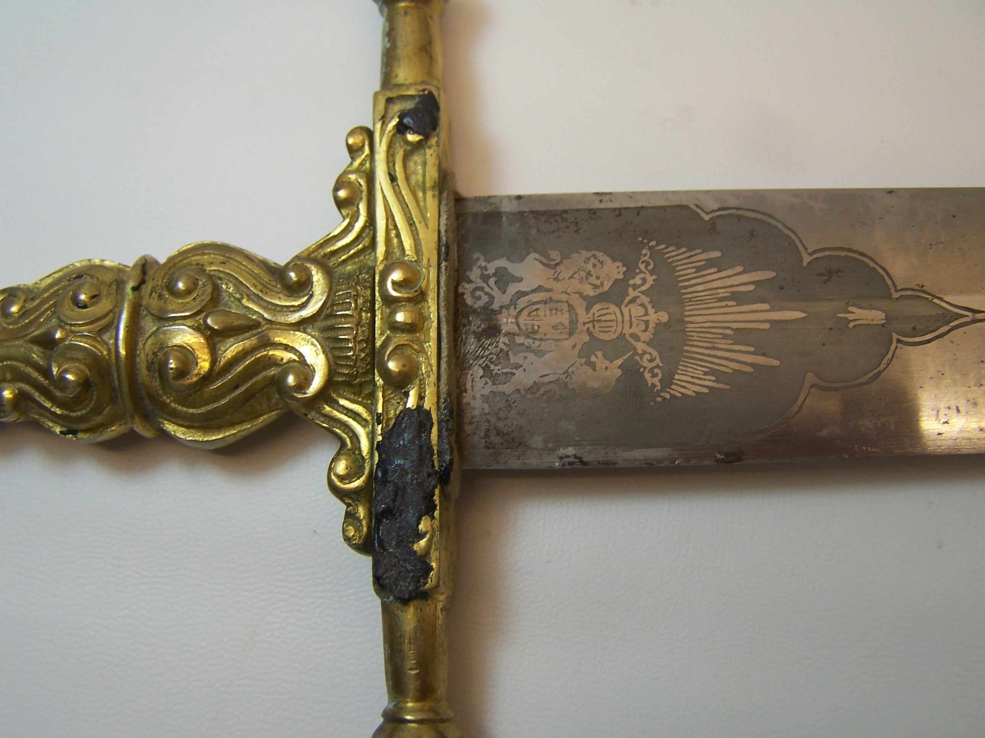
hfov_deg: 49.0
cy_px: 369
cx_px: 492
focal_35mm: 38
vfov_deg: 37.7
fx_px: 1081
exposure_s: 1/60
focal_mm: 6.3
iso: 80
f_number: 2.8
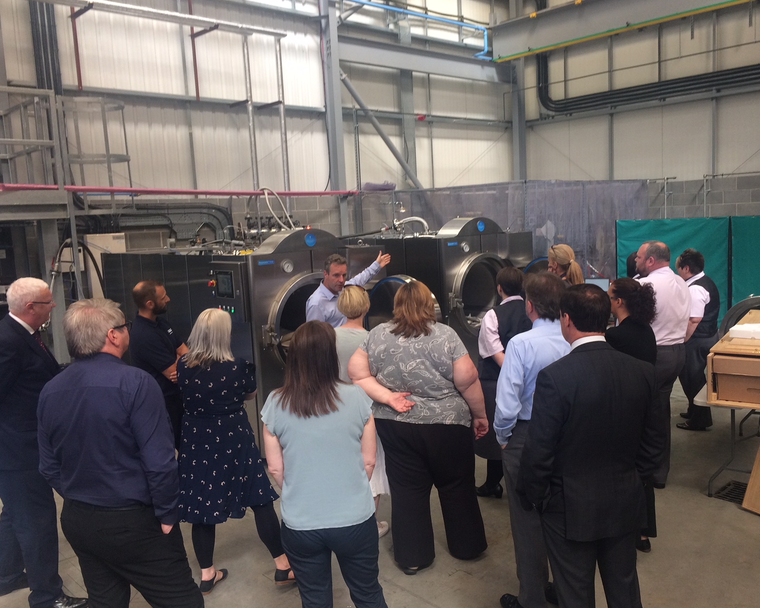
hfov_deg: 57.1
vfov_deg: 47.1
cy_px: 298
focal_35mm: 31
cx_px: 401
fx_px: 697
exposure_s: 1/100
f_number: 2.2
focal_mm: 4.15
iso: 64
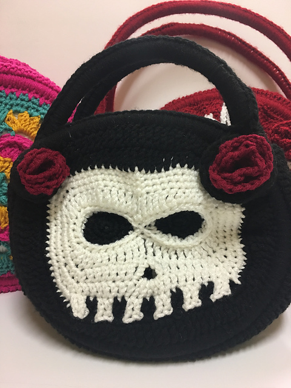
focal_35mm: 29
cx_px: 146
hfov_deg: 48.2
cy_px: 194
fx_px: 325
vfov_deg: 61.7
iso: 64
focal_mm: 4.15
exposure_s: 1/15
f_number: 2.2
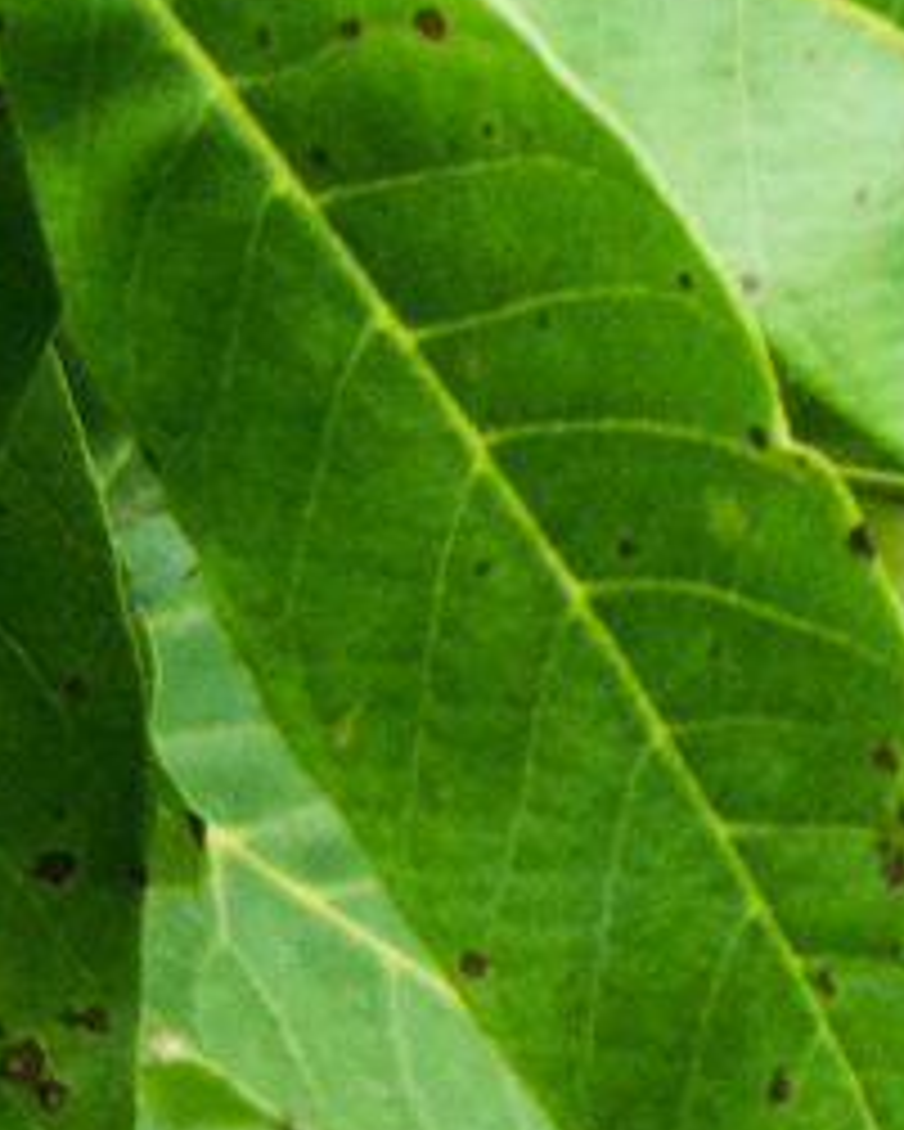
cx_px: -2604
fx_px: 26364
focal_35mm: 789
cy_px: 2395
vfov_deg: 2.4
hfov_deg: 1.9
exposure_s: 1/160
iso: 400
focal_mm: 55
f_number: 5.6
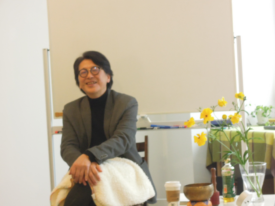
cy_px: 103
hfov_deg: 19.6
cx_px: 138
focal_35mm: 100
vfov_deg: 14.8
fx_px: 794
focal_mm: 17.9
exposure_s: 1/15
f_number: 5.5
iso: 800
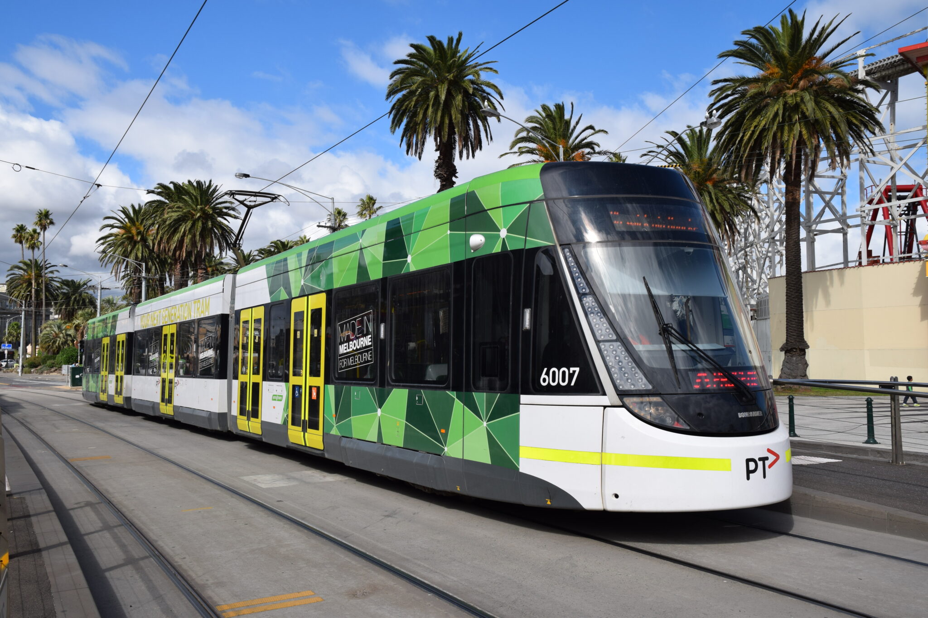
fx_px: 773
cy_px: 309
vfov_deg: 43.6
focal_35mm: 30
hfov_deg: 61.9
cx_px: 464
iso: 200
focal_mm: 20
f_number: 10
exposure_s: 1/400
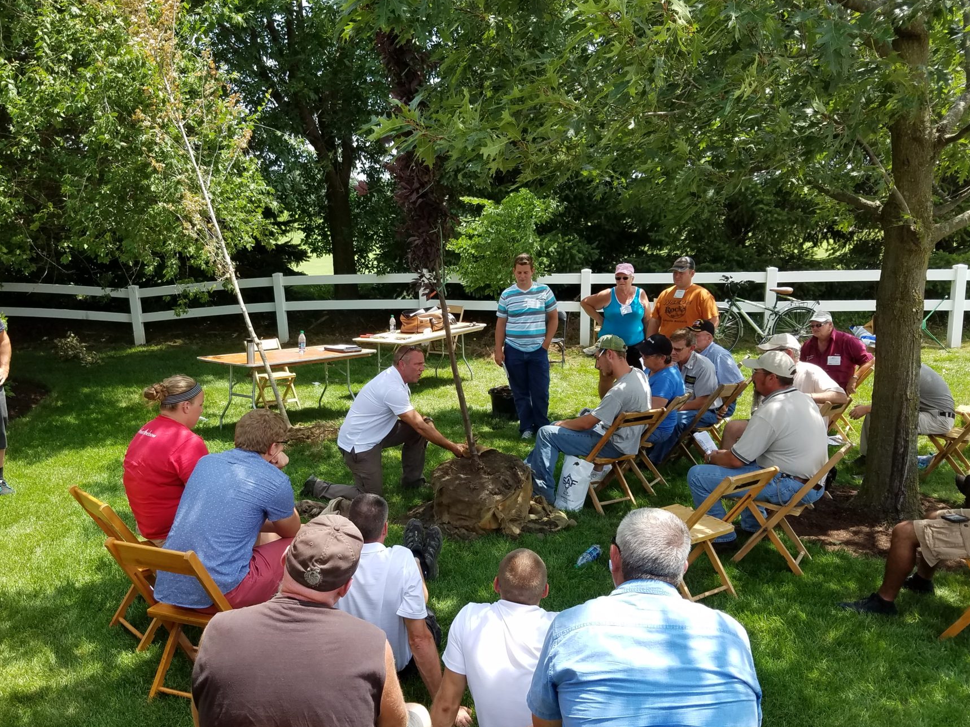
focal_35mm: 31
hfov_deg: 58.2
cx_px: 425
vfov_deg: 45.4
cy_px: 365
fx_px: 869
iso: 50
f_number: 1.7
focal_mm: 4.2
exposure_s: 1/804
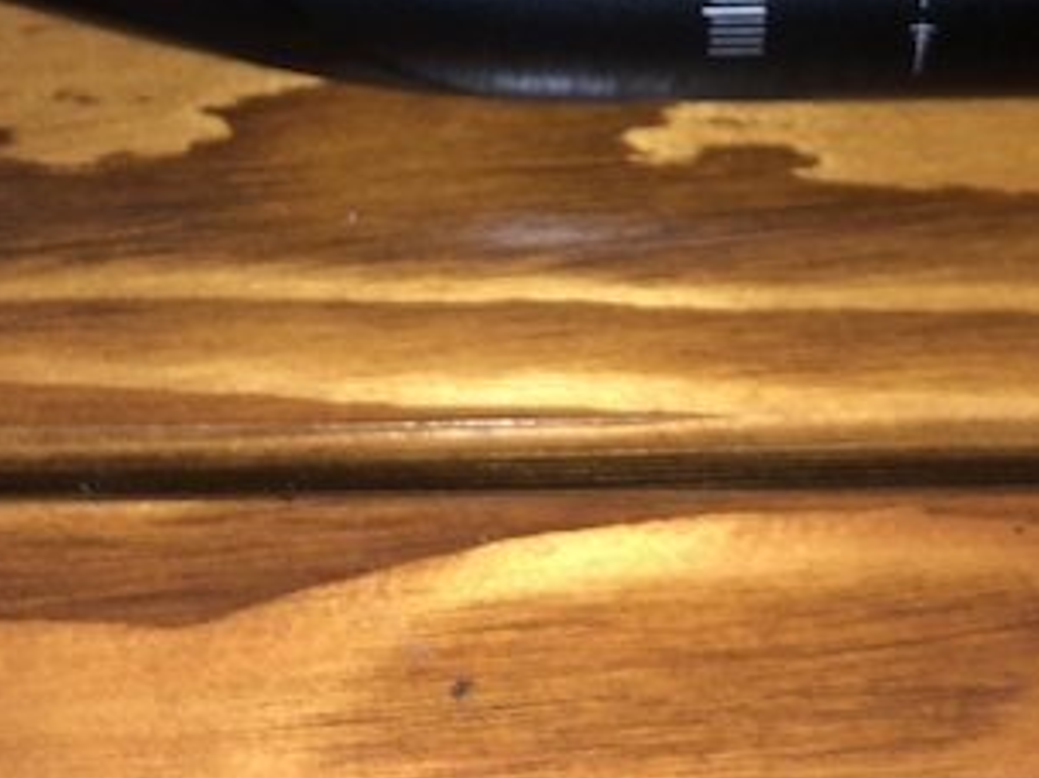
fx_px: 2220
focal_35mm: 74
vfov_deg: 18.9
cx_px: 511
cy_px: -137
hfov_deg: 26.3
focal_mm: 4
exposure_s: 1/4
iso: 50
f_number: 1.8
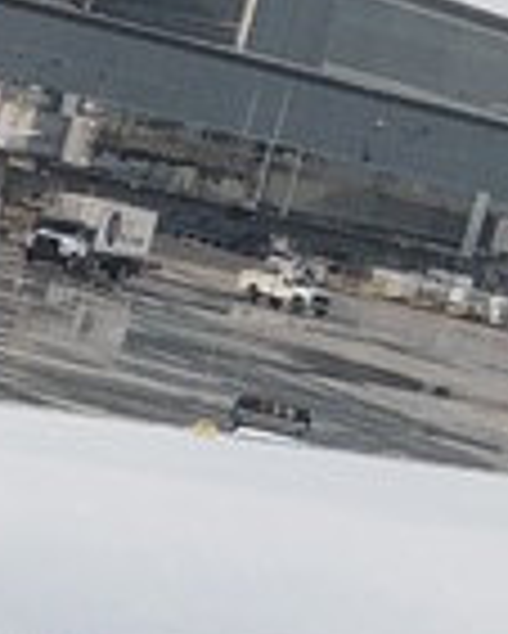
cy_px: 594
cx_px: -751
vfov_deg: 9.6
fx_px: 3736
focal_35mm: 199
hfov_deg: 7.3
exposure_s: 1/813
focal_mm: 4
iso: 32
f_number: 1.8
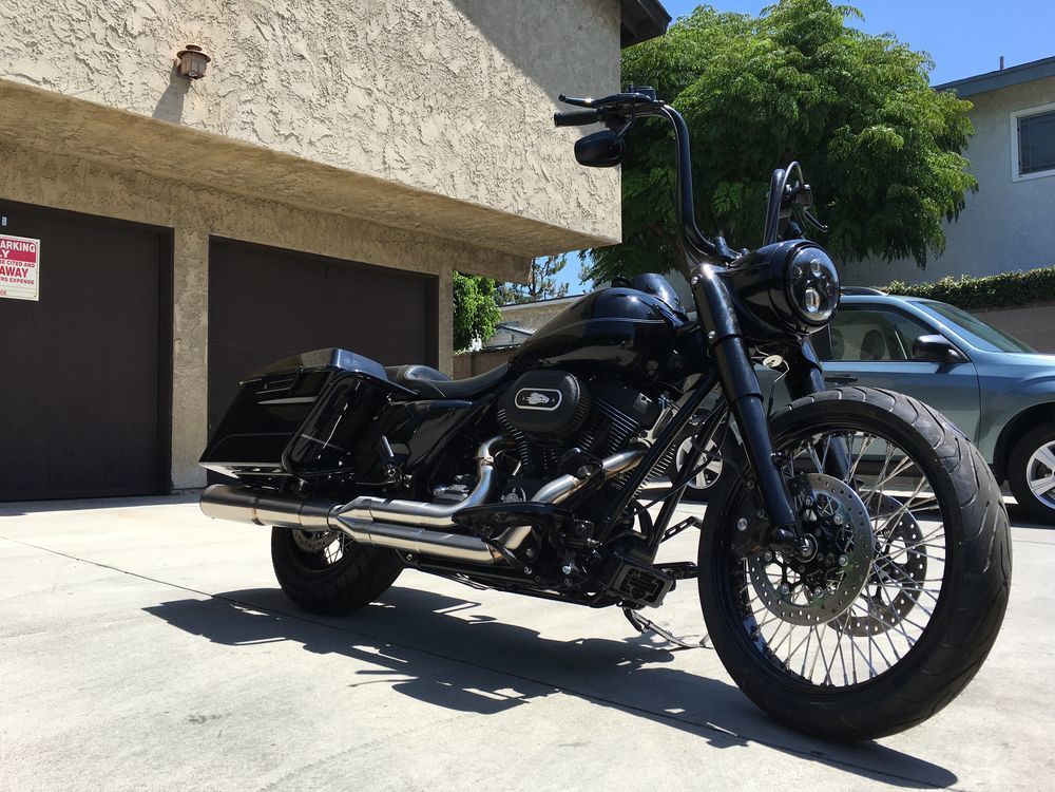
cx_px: 528
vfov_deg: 48.2
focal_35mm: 29
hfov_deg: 61.7
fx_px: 884
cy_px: 396
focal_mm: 4.15
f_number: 2.2
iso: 25
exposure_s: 1/1068
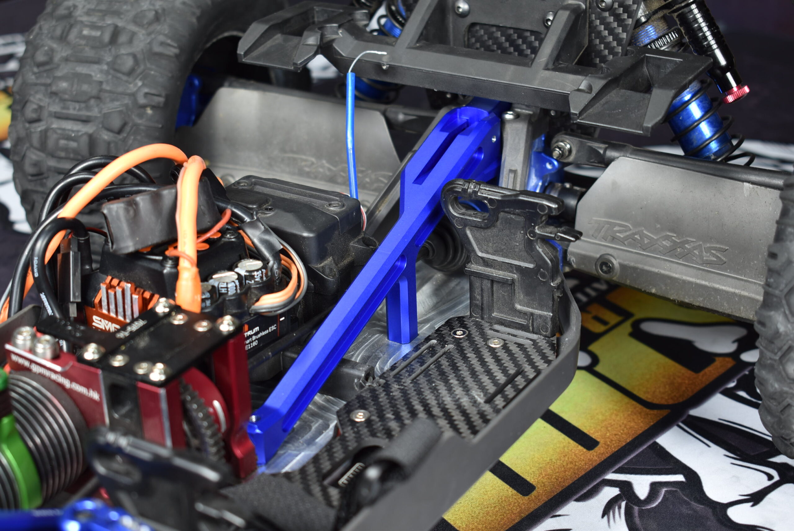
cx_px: 397
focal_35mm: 69
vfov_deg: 19.8
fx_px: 1523
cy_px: 266
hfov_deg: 29.2
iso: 100
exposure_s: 1/13
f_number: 5.3
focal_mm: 46
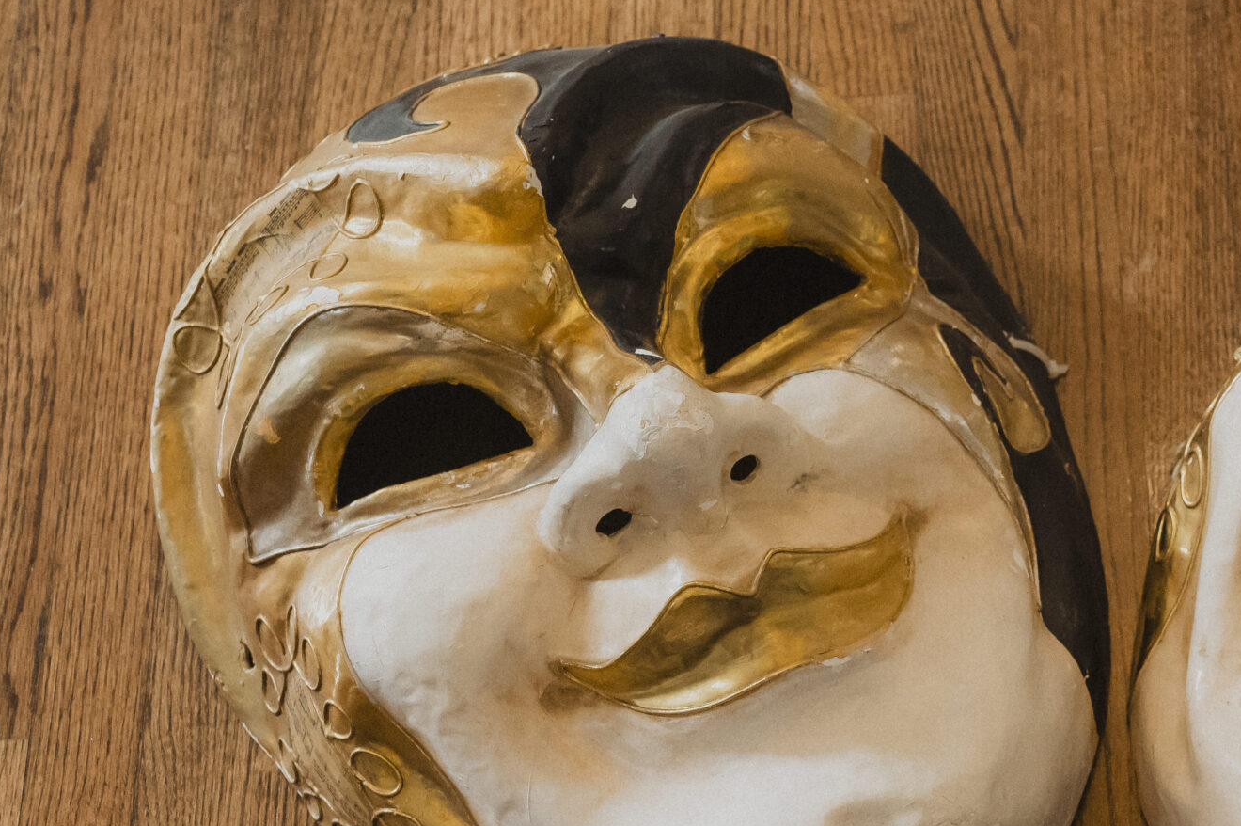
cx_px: 1139
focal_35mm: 97
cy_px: 612
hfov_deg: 20.6
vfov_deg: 14.0
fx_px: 3341
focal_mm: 50
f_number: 5.6
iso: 6400
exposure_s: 1/125
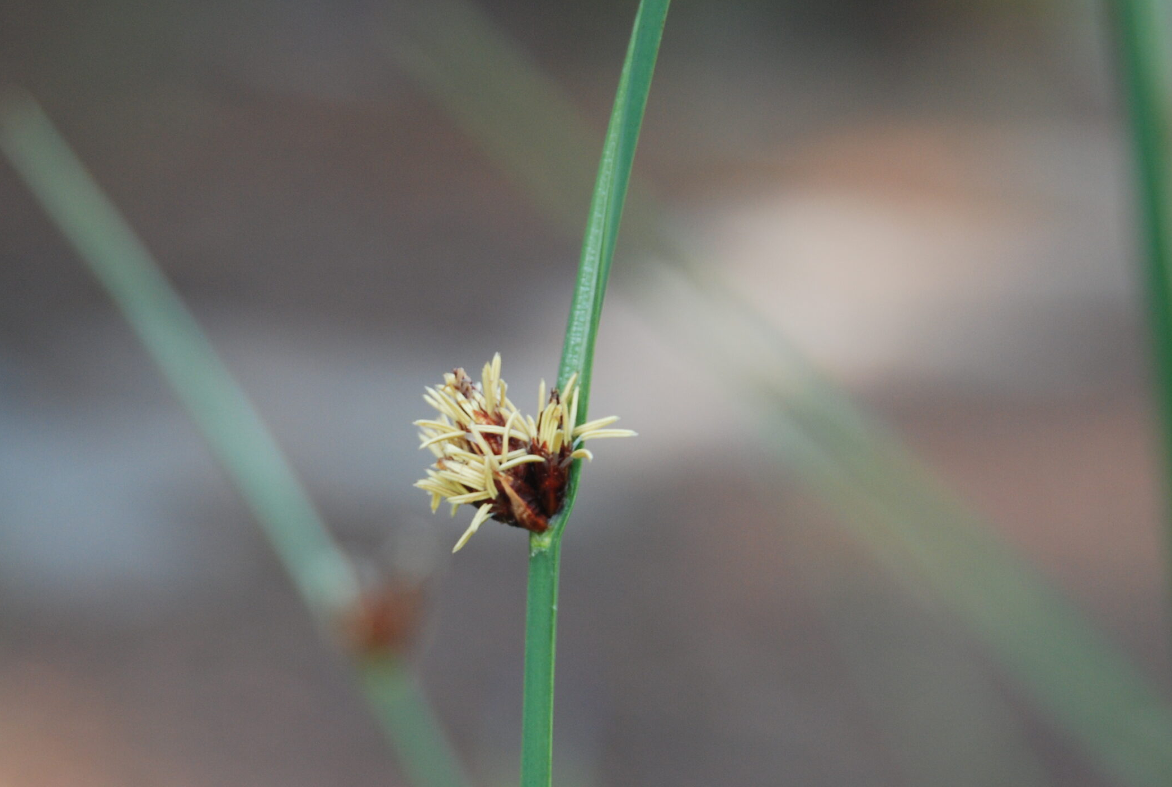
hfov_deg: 9.3
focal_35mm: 220
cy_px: 471
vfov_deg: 6.3
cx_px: 535
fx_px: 7176
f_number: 5.6
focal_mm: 120
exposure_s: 1/40
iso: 400
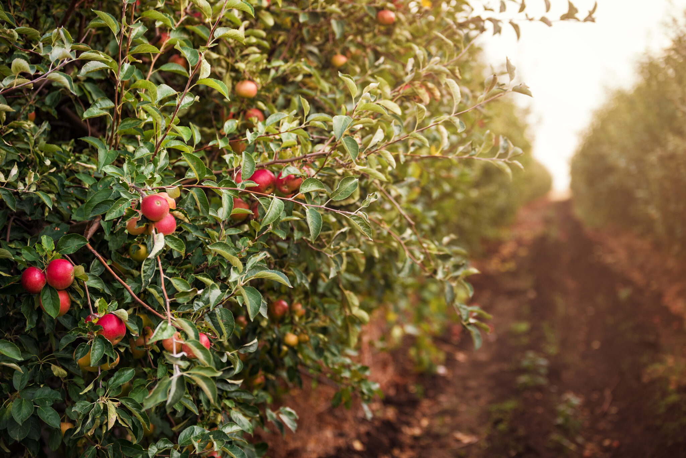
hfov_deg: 16.8
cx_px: 343
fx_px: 2325
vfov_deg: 11.2
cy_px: 229
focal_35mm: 122
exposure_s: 1/160
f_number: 3.2
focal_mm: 122
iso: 200
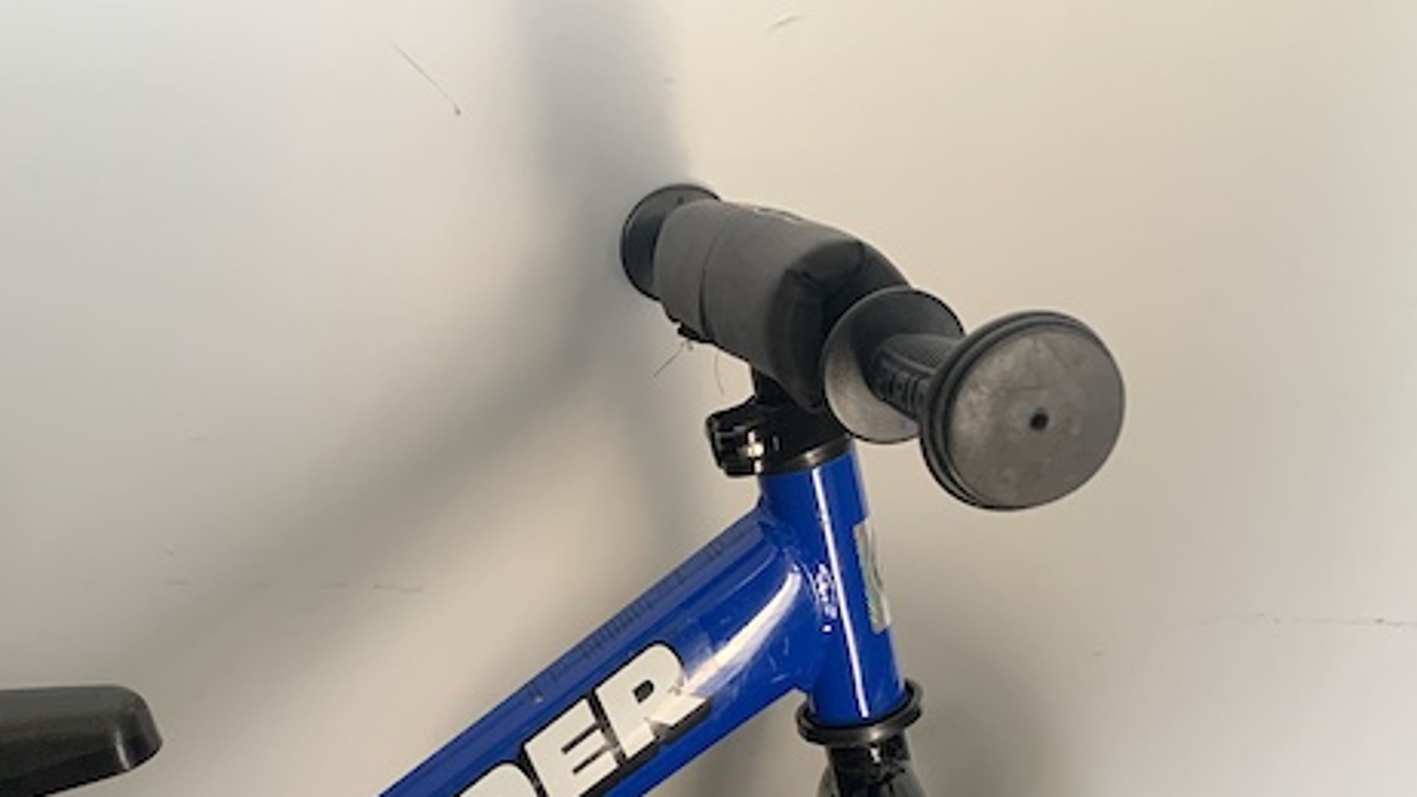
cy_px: 822
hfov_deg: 40.3
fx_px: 1841
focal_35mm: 49
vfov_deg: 23.3
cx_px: 276
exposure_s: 1/60
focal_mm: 4.25
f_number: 1.8
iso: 160
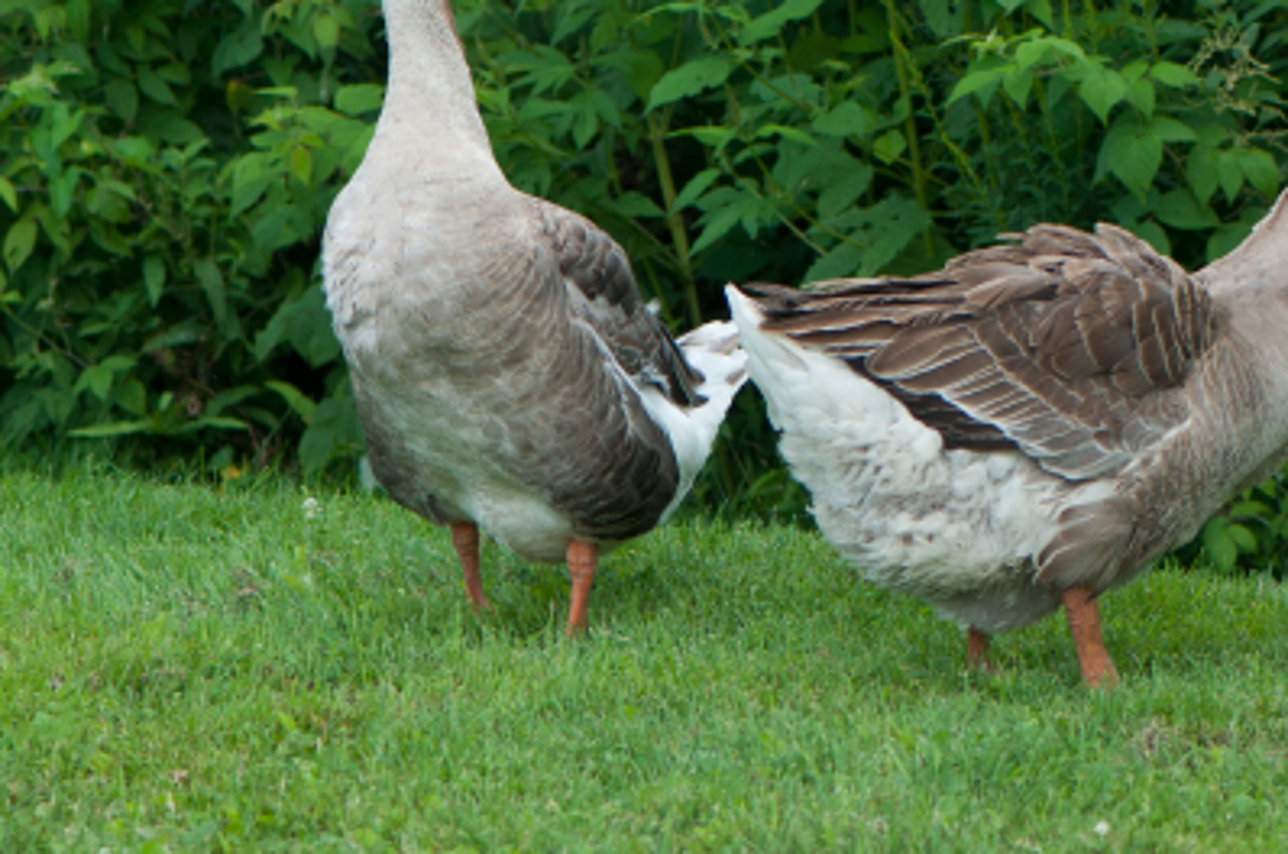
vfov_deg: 4.1
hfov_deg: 6.1
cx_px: 1138
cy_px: 356
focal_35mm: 337
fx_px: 12040
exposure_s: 1/320
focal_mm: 105
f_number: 4.5
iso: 640
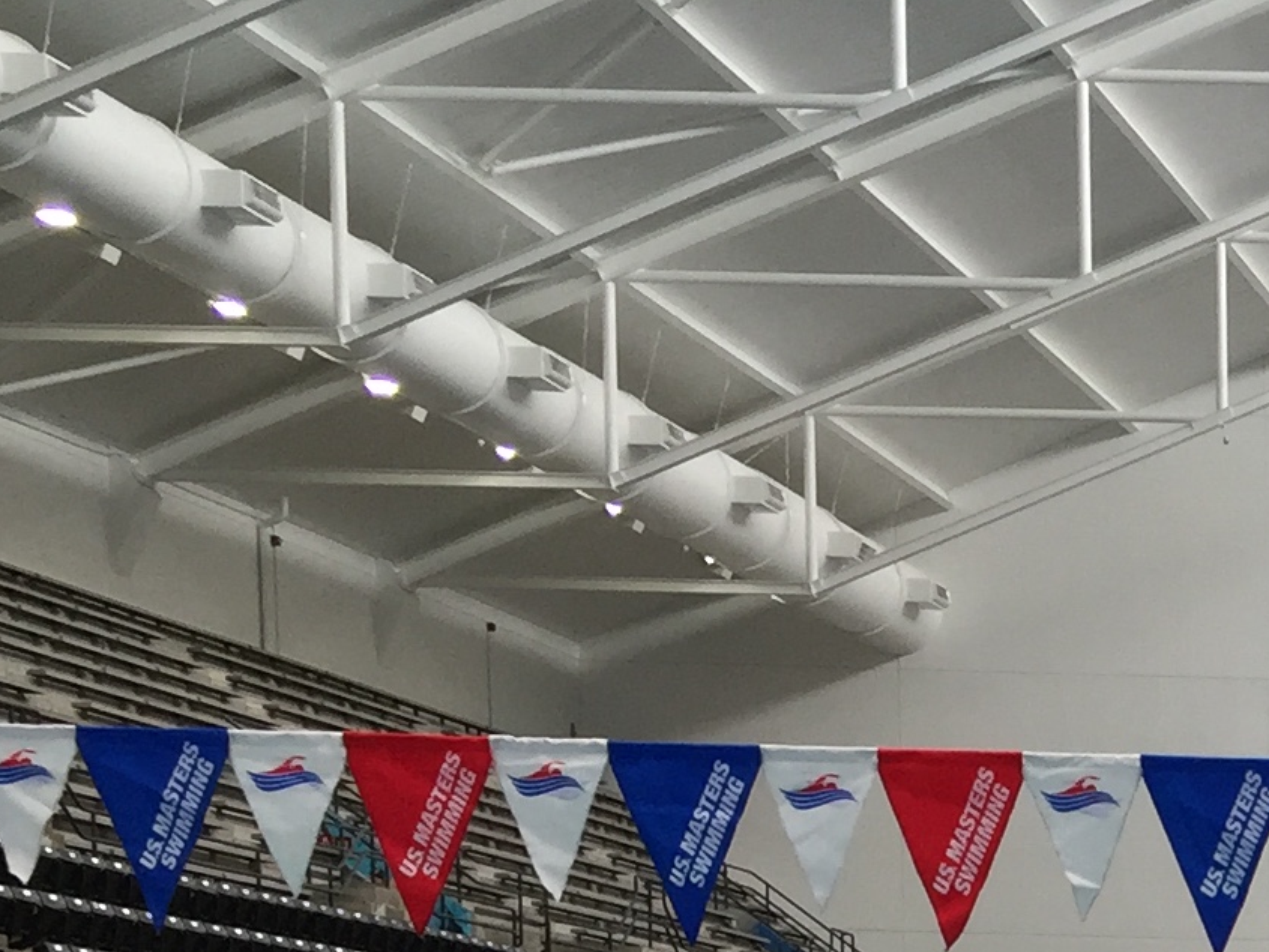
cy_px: 1707
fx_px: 4106
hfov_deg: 15.6
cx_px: 2130
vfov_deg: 12.2
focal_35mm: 112
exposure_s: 1/60
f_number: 2.2
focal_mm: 4.15
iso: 40
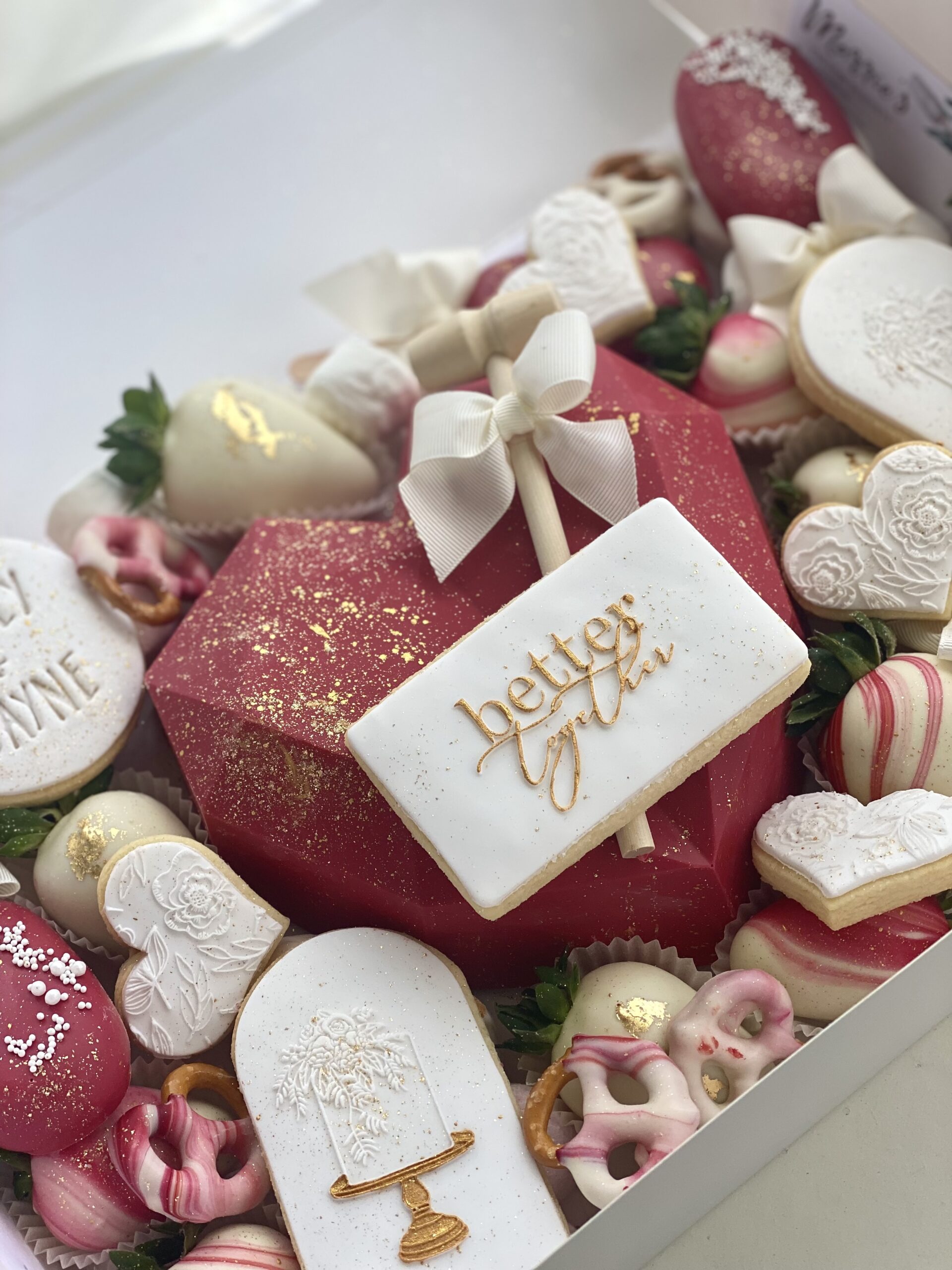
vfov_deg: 36.8
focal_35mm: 52
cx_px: 476
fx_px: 1907
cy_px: 635
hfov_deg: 28.0
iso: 20
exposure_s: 1/813
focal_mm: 6
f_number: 2
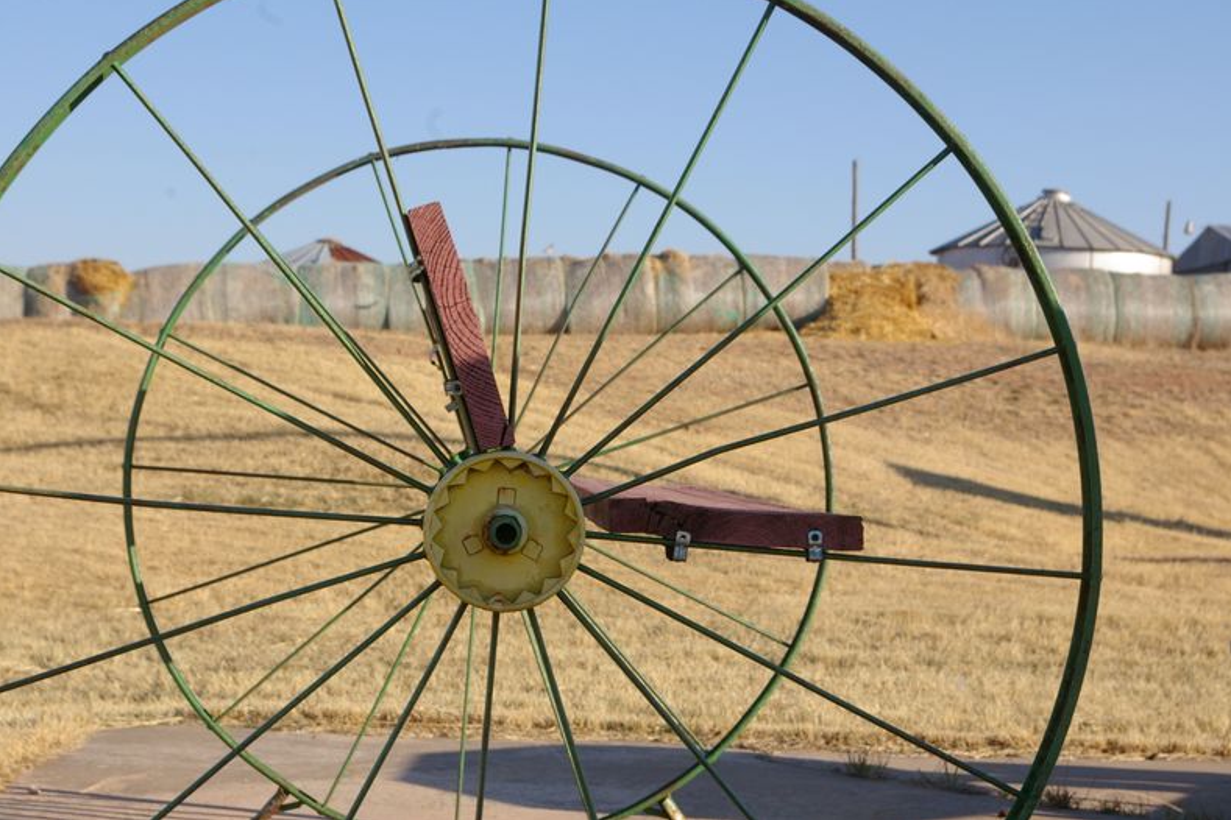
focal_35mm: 76
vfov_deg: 17.9
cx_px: 621
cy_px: 407
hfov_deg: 26.7
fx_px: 2599
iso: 200
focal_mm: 50
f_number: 11
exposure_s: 1/180
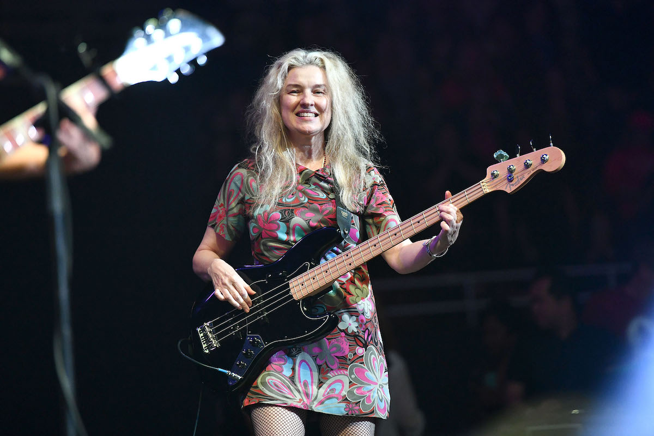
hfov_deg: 10.3
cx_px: 327
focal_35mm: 200
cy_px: 218
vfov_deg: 6.9
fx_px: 3633
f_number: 4
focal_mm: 200
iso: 3200
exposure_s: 1/400
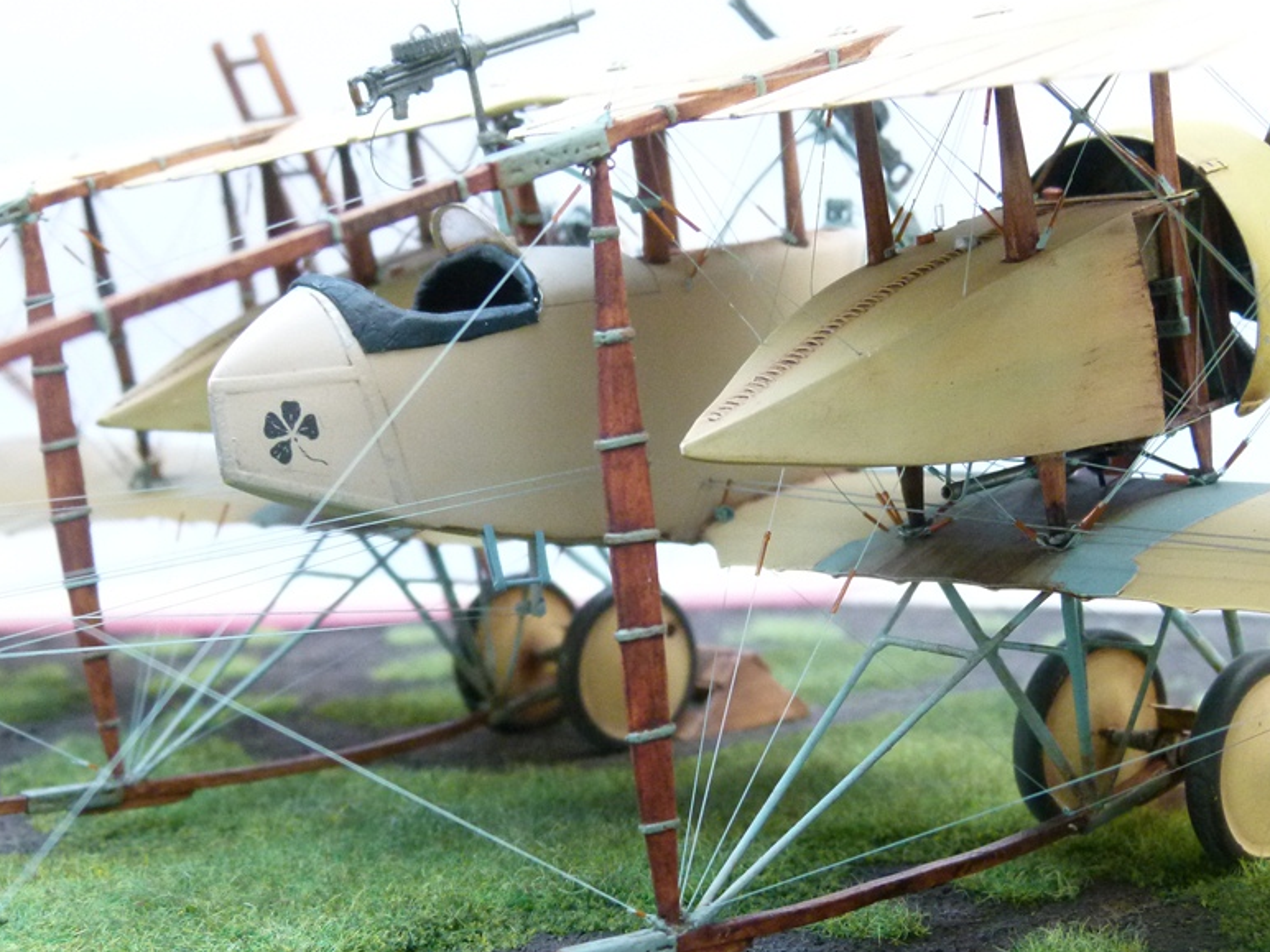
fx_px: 2238
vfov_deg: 24.0
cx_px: 678
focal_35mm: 61
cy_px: 607
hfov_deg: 31.7
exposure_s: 1/60
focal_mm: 8.3
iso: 400
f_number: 3.2
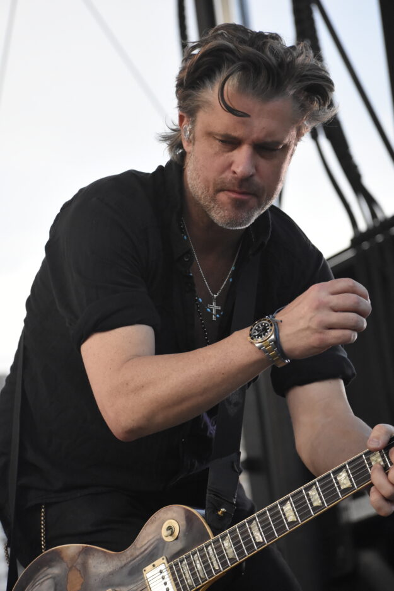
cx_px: 197
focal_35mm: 150
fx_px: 2463
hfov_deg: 9.1
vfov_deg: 13.7
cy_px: 296
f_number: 4.8
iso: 4000
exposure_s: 1/2000
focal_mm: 100
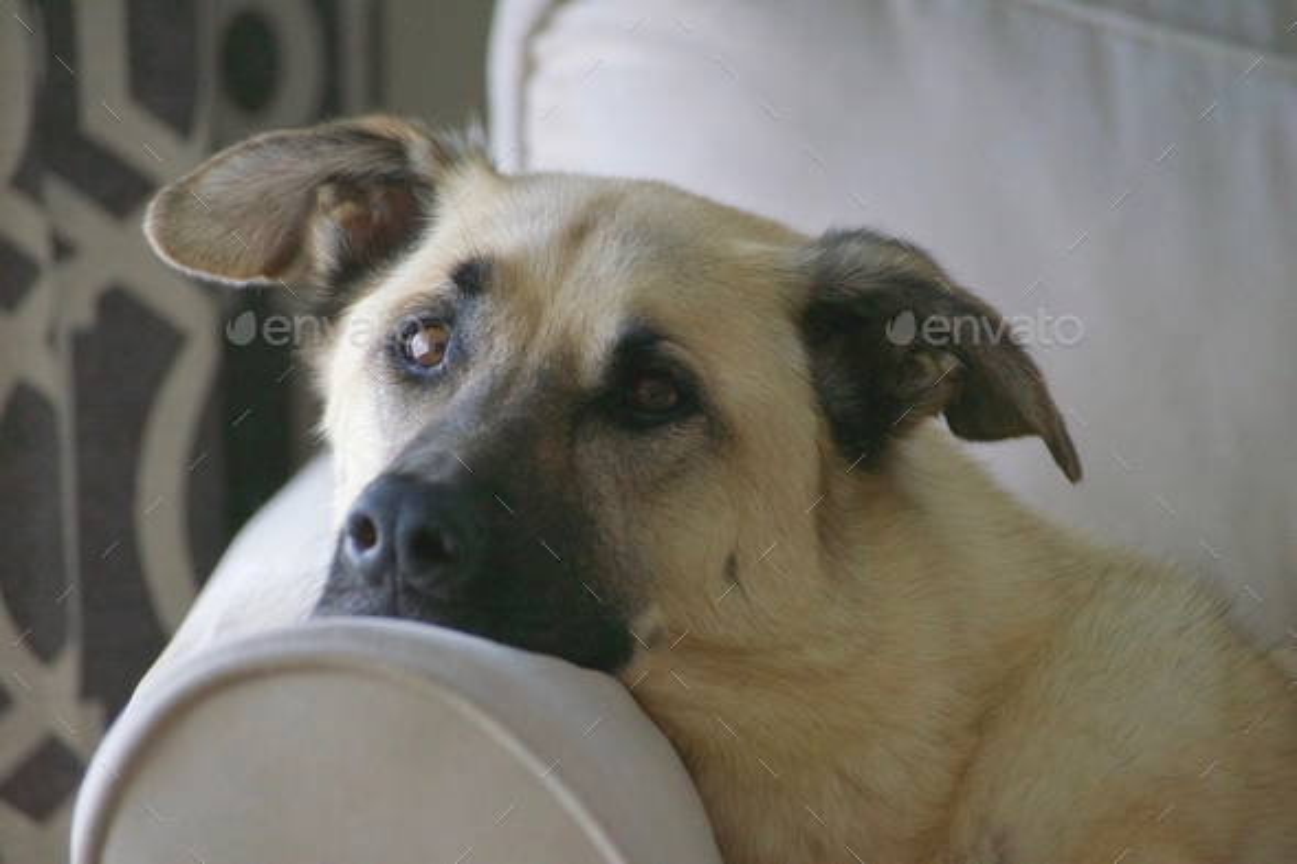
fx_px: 8644
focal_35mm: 240
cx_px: 648
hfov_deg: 8.6
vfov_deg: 5.7
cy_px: 432
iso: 2500
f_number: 5
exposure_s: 1/250
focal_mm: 160
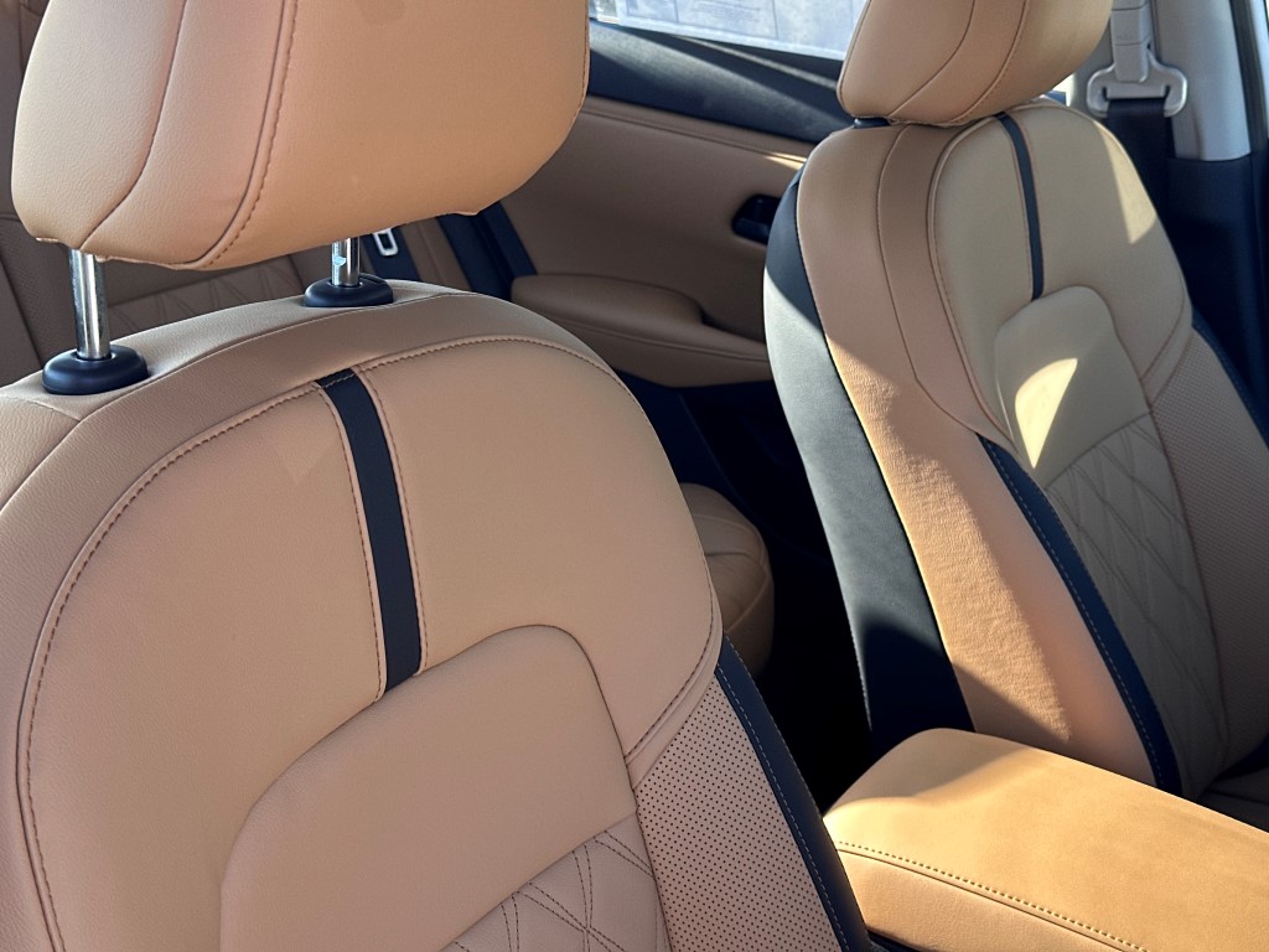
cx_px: 634
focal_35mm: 48
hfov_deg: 39.7
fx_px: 1760
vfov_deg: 30.3
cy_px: 476
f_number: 1.78
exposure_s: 1/221
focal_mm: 6.86
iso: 50
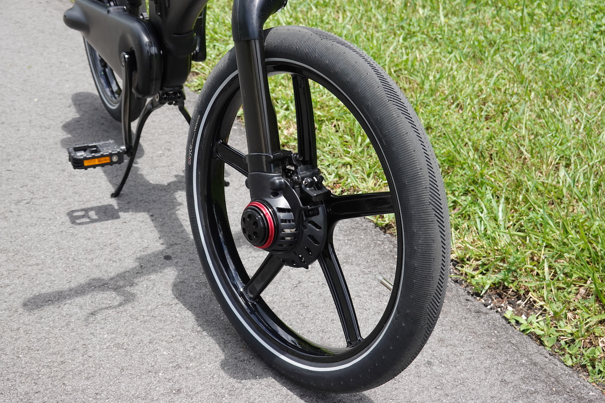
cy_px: 202
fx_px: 824
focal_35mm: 49
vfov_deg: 27.5
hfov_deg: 40.3
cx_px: 302
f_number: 4
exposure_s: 1/400
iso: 100
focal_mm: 18.63
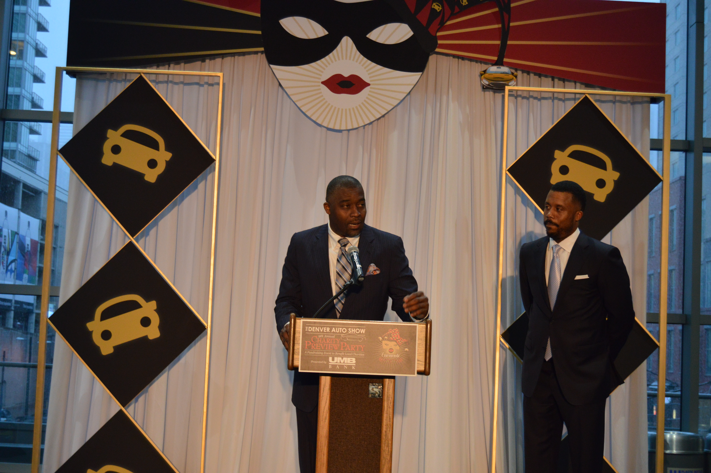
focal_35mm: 57
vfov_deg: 23.7
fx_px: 1125
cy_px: 236
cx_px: 356
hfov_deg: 35.1
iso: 1000
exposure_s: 1/60
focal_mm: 38
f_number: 4.8
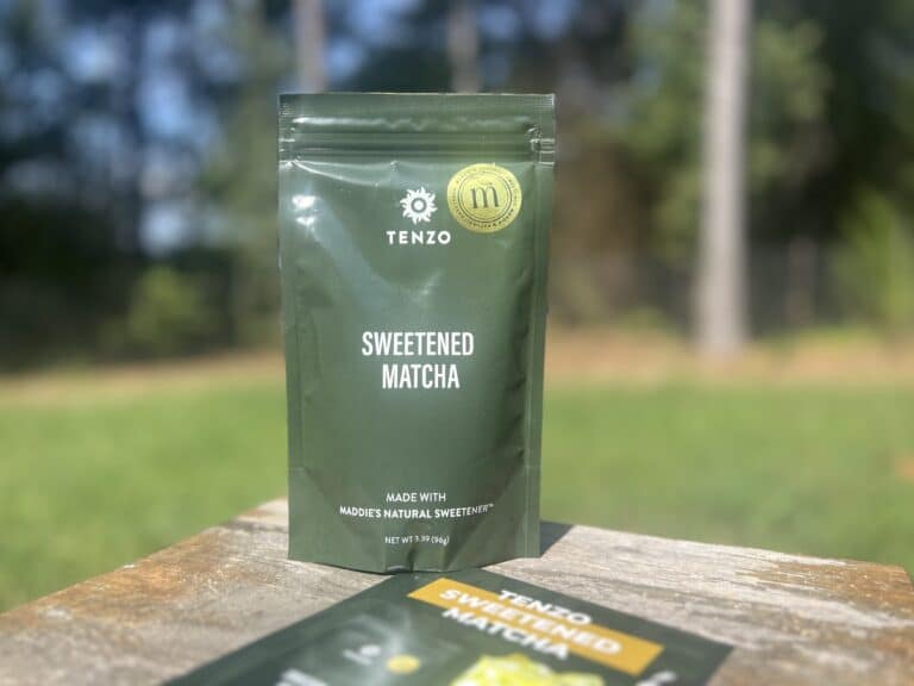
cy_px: 343
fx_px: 687
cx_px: 457
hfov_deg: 67.3
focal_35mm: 26
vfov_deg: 53.1
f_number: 1.5
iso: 50
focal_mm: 5.7
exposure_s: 1/2353
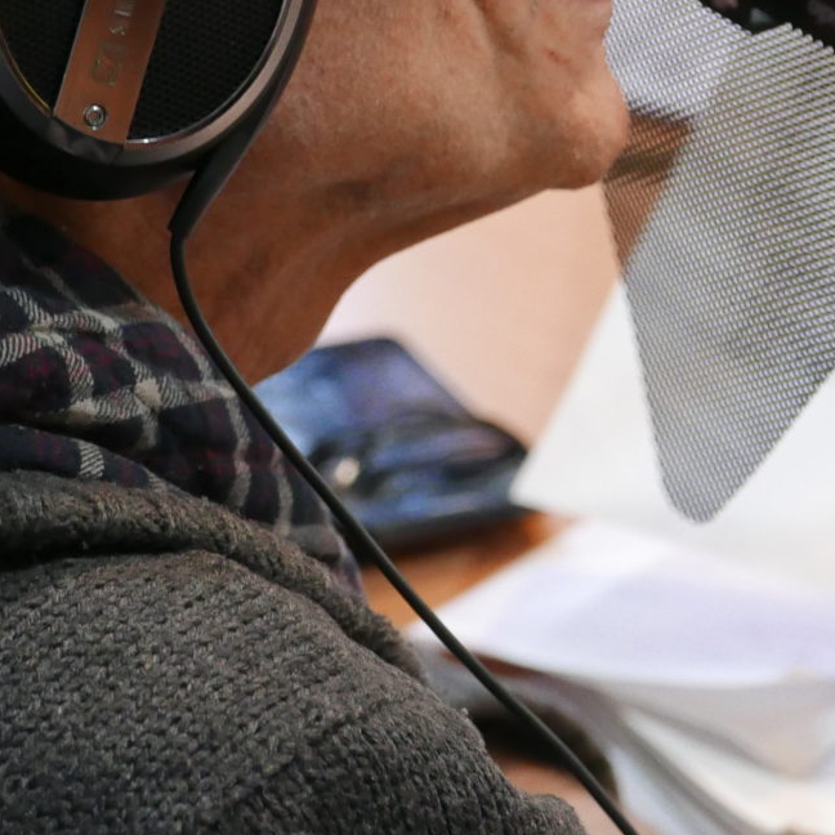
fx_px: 4257
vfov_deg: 11.1
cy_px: -41
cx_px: 518
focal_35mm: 156
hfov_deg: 11.2
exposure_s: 1/50
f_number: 2.8
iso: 1600
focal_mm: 26.3
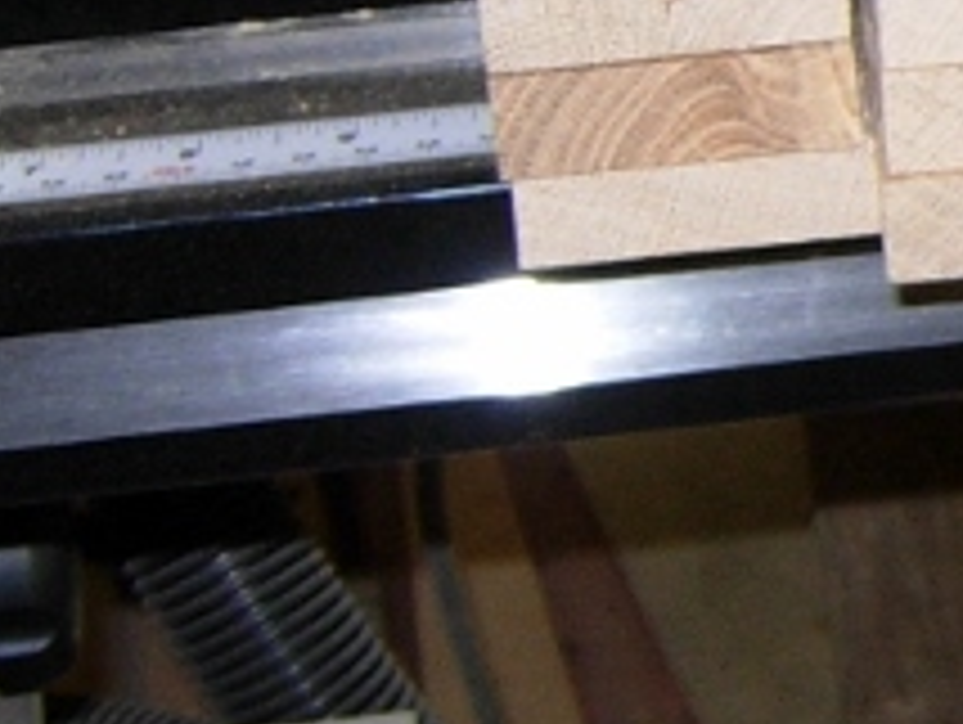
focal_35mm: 215
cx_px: 2178
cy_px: -85
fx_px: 5988
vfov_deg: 6.9
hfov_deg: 8.5
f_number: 2.7
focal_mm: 7.5
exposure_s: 1/52.2
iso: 57
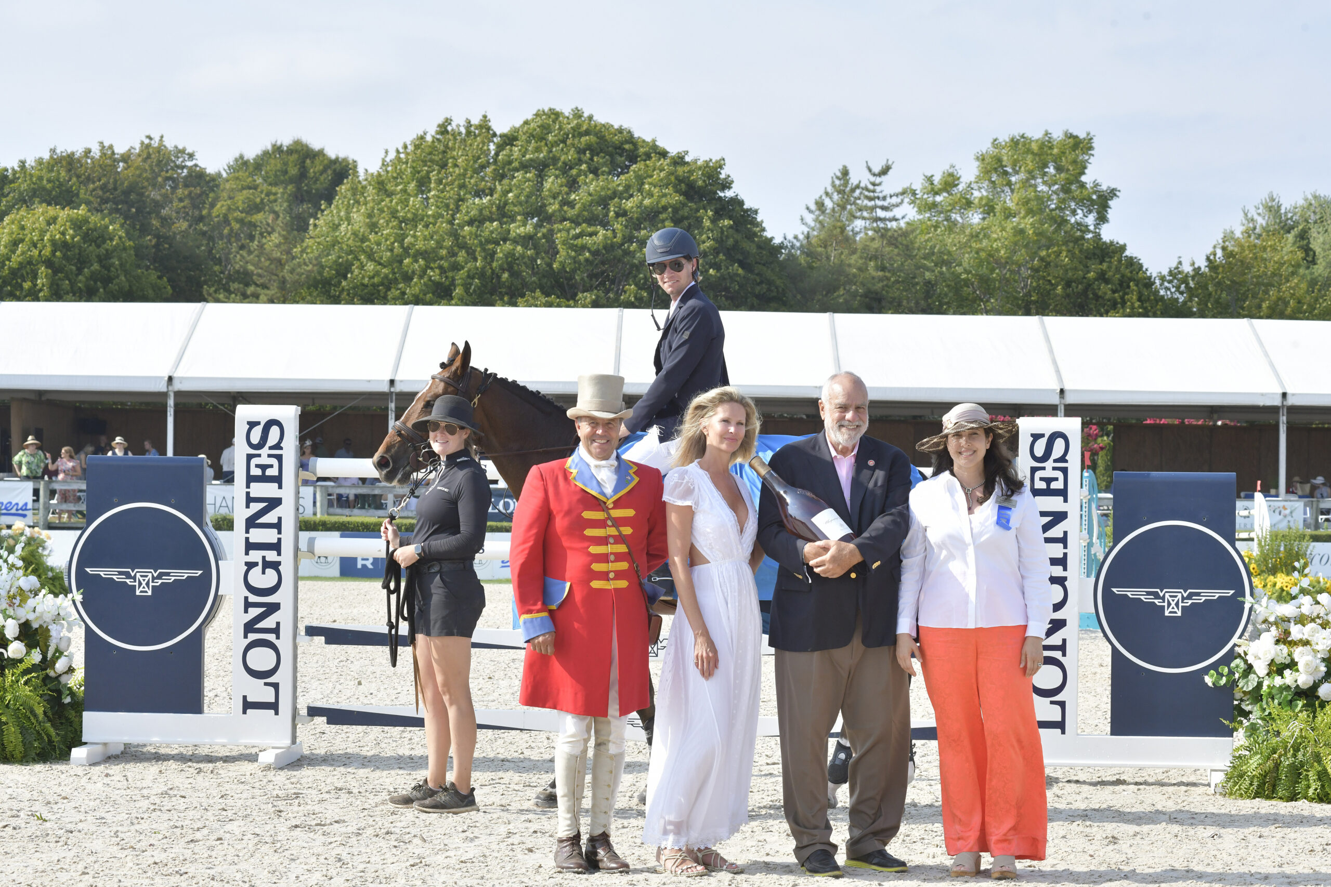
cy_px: 444
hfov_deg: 19.5
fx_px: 3882
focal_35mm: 105
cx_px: 666
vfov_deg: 13.0
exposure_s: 1/640
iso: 1000
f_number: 13
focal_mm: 105
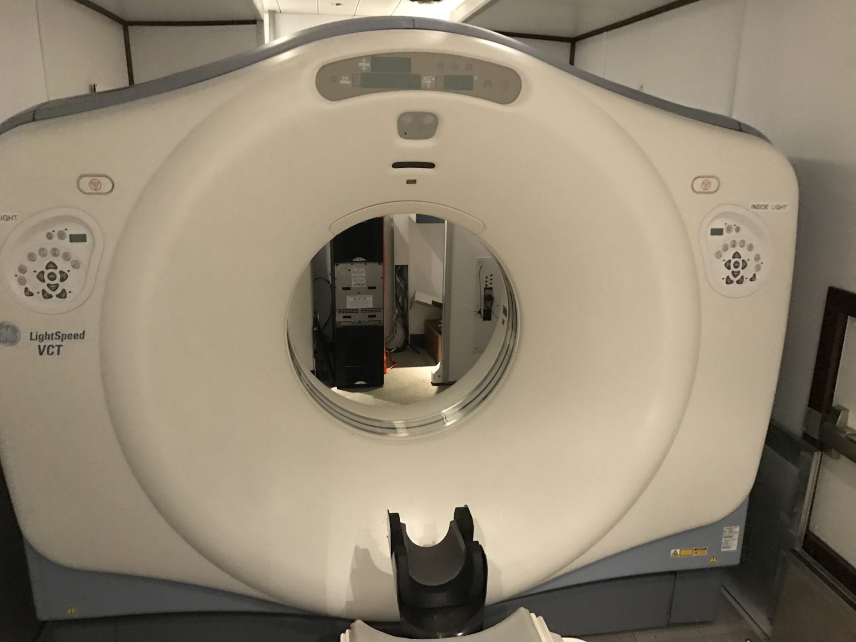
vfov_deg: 49.7
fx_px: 692
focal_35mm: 28
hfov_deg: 63.4
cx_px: 428
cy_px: 321
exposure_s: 1/4
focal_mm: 3.99
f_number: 1.8
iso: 100
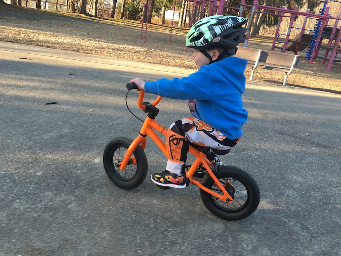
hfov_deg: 61.7
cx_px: 170
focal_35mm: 29
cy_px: 128
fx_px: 286
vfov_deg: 48.2
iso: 32
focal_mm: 4.15
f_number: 2.2
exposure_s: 1/120
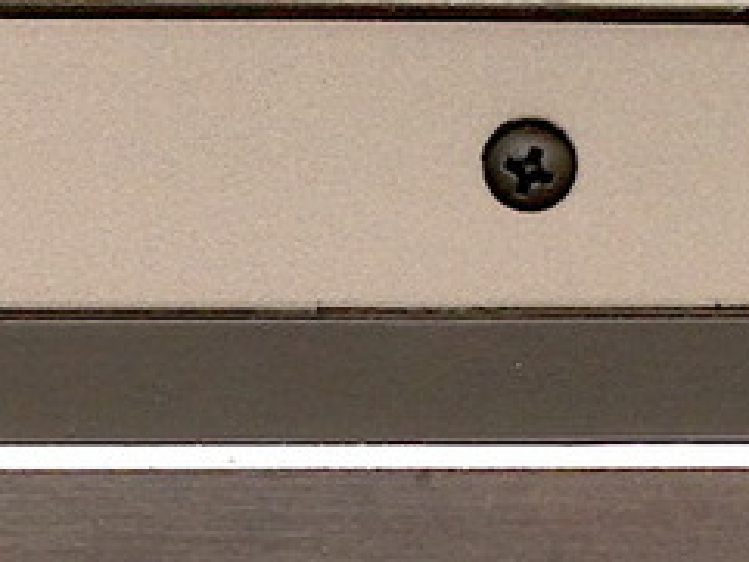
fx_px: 11647
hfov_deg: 3.7
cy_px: 959
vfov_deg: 2.8
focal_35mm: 538
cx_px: 547
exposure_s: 1/4
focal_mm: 24.2
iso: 400
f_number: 5.3
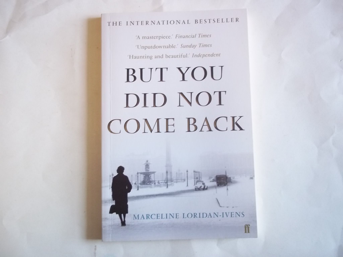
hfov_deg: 51.4
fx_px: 357
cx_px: 172
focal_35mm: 36
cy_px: 128
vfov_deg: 39.7
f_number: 3.1
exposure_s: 1/25
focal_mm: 6.5
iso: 160
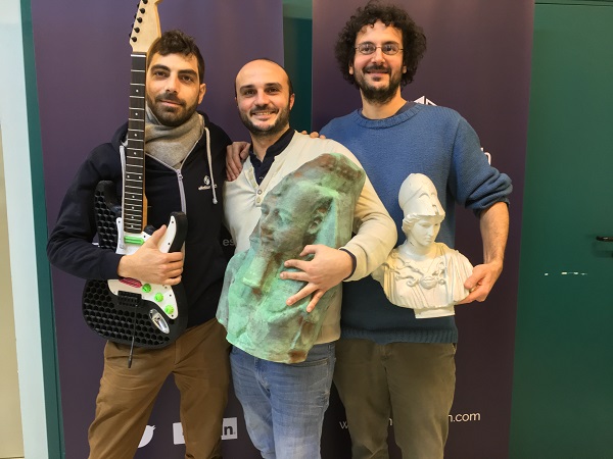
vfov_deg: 48.2
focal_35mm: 29
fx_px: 514
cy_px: 230
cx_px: 306
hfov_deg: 61.7
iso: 160
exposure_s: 1/33
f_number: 2.2
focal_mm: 4.15
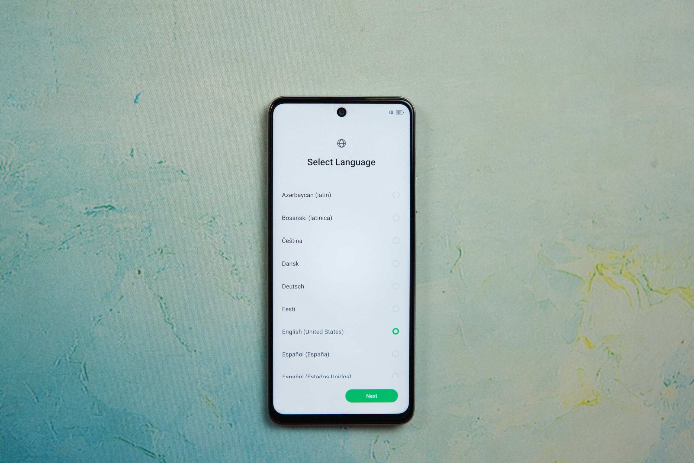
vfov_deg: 18.2
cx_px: 347
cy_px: 232
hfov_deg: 27.0
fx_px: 1446
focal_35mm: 75
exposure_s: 1/125
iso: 640
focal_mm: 75
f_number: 2.8
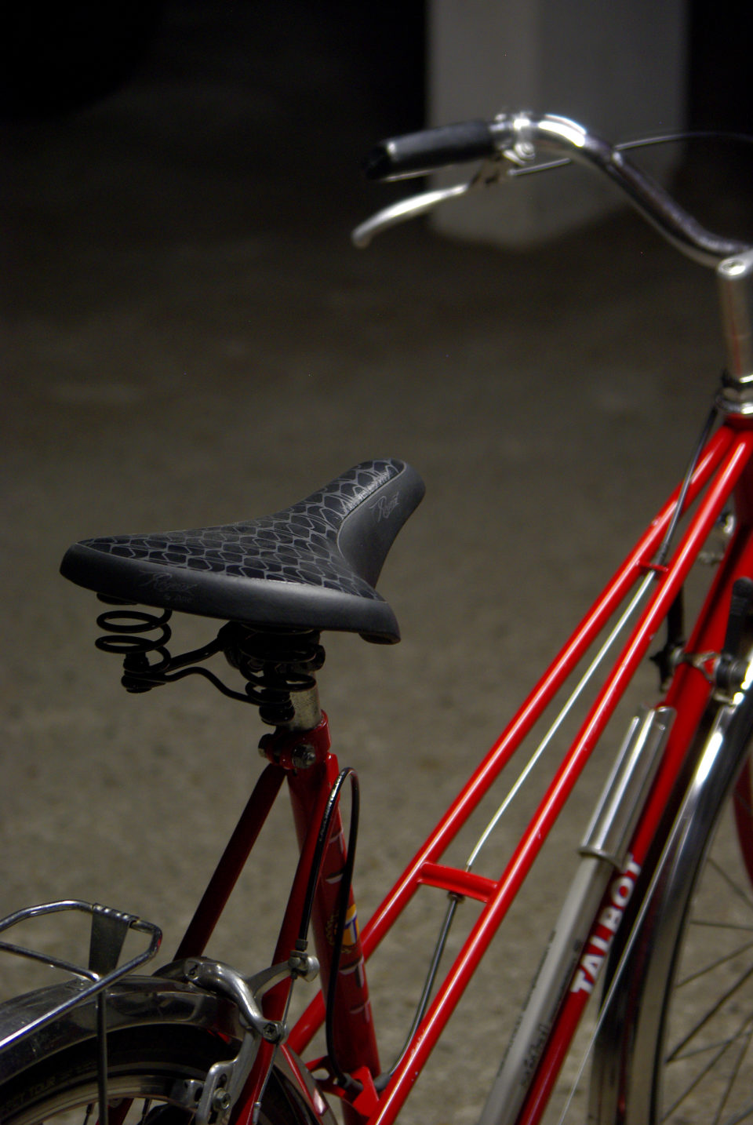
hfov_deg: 12.6
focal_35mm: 109
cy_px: 562
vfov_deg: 18.7
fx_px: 3410
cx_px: 376
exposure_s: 1/10
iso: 400
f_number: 4.5
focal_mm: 73
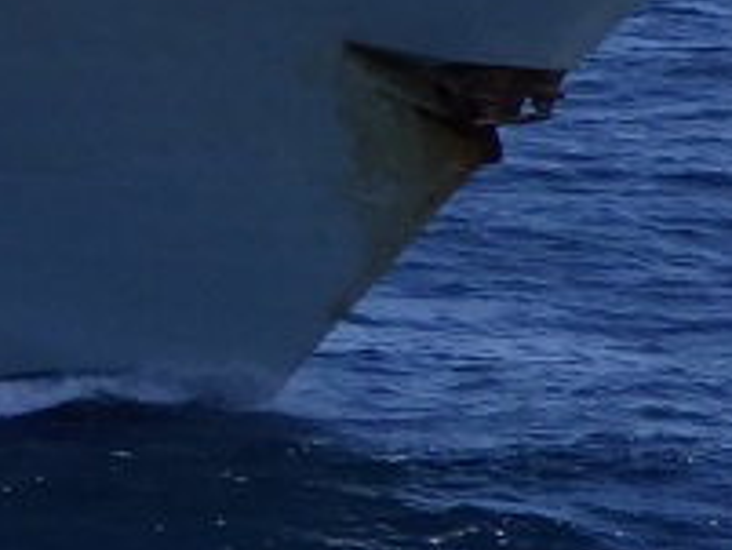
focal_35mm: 217
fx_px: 4591
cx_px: -1981
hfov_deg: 7.2
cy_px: -282
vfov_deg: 6.8
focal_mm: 5
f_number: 4.2
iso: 125
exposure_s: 1/800
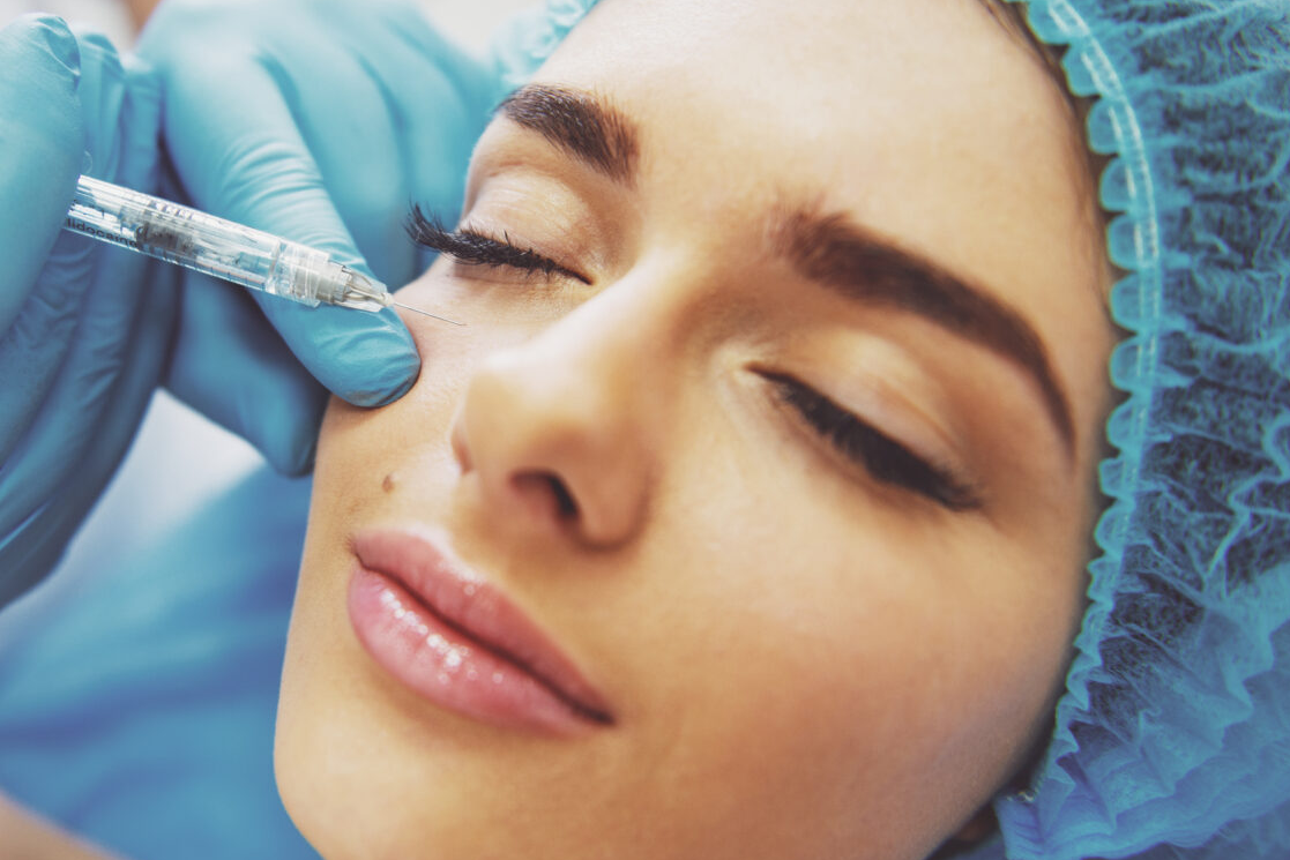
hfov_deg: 43.8
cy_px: 395
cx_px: 416
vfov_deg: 30.5
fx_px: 1577
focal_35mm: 44
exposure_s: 1/100
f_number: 2.8
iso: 500
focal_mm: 32
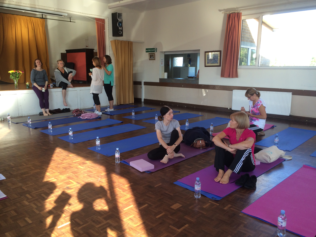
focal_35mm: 29
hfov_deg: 61.7
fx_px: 265
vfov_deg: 48.2
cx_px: 158
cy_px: 118
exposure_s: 1/100
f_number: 2.2
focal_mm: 4.15
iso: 50
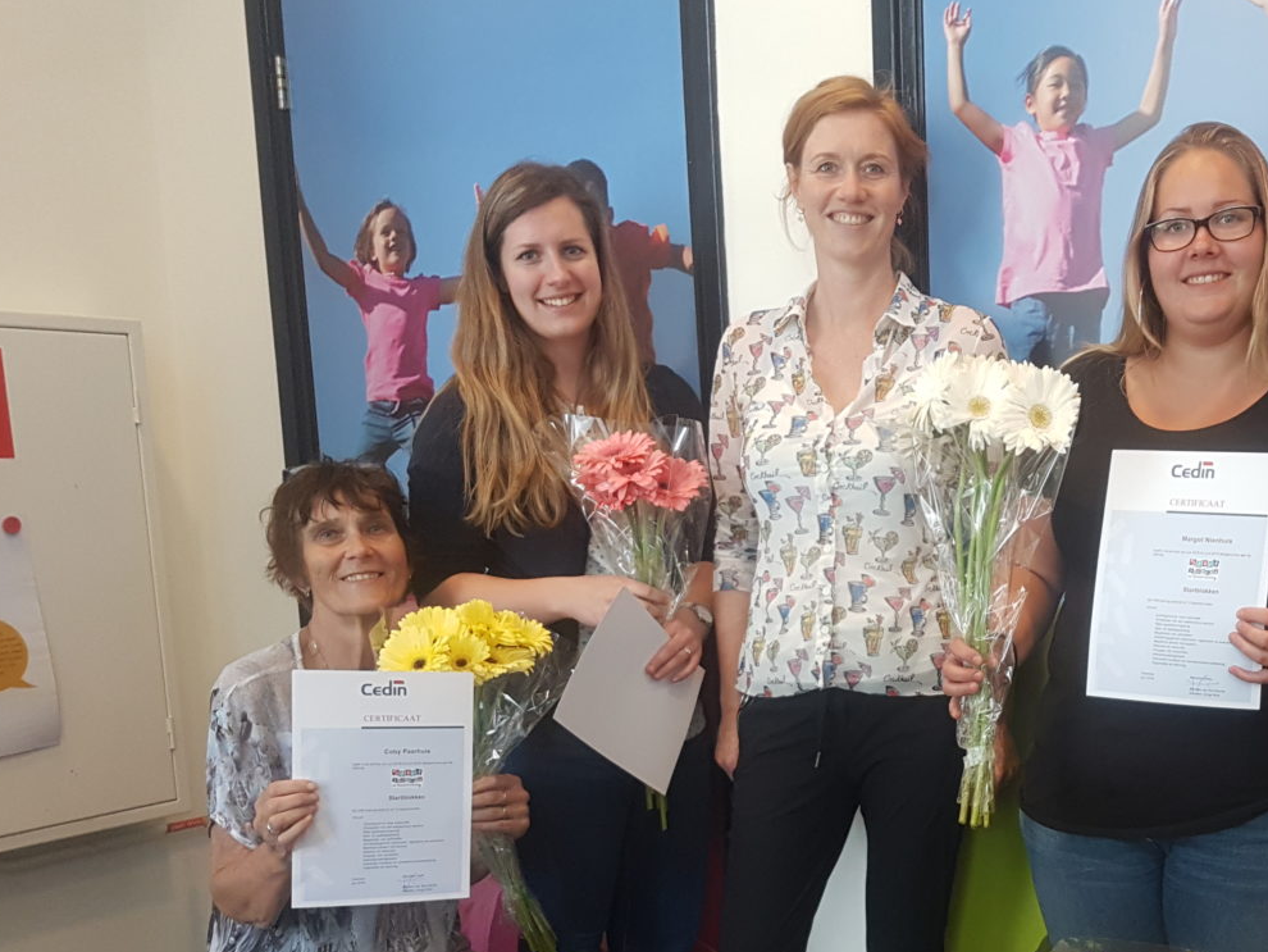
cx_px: 985
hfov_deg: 43.0
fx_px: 1539
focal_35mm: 42
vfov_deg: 33.8
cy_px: 694
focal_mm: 4.2
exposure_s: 1/50
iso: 160
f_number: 1.7
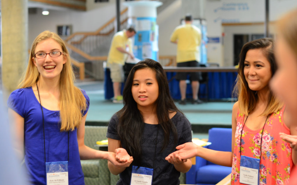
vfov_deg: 16.9
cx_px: 148
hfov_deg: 26.8
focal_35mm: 77
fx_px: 623
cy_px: 99
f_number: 2.2
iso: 800
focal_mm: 50
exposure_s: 1/80
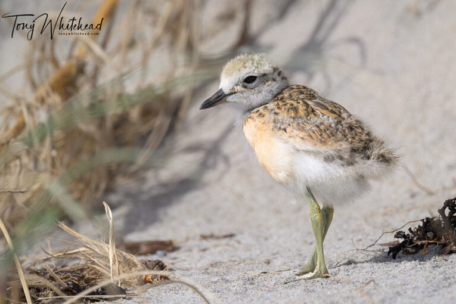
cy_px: 152
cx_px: 228
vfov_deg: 1.2
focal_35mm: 1125
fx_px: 14249
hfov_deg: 1.8
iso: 800
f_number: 11
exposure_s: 1/2000
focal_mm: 1120
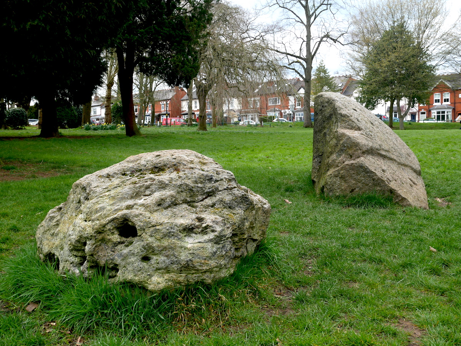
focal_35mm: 34
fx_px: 453
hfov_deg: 53.9
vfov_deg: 41.8
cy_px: 173
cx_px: 230
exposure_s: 1/250
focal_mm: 17
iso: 200
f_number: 6.3
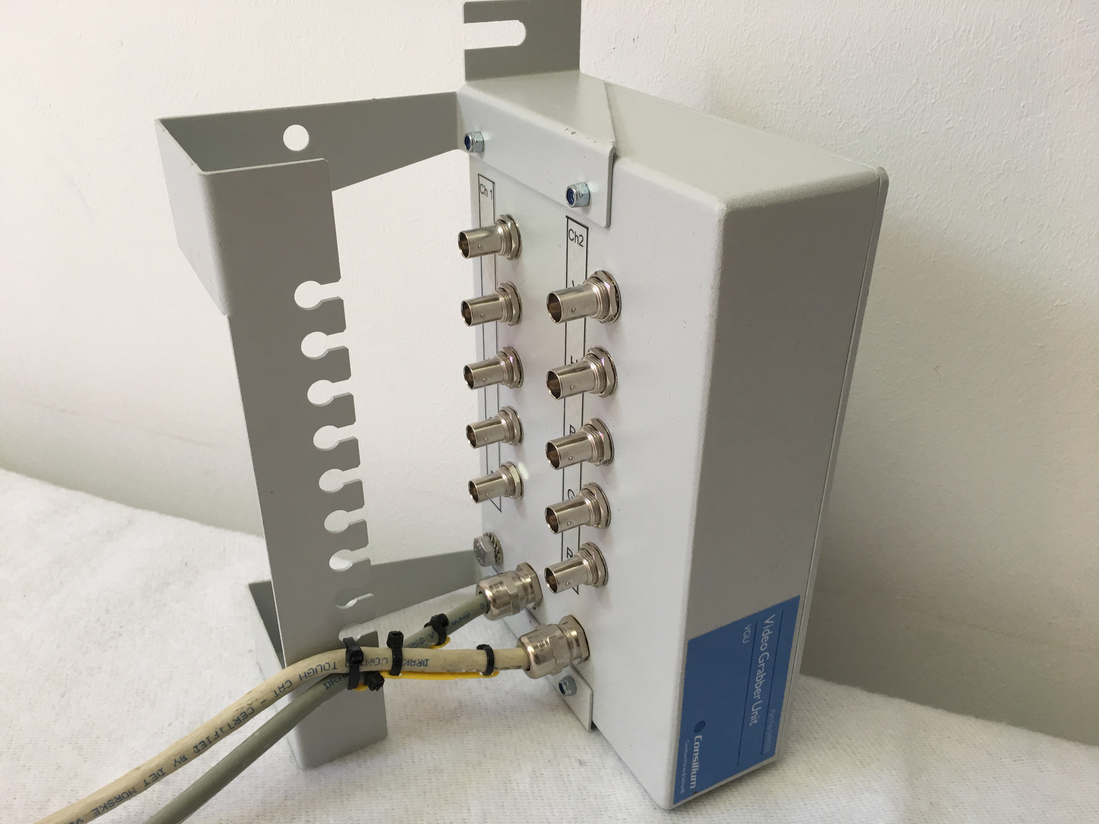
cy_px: 412
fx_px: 921
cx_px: 550
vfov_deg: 48.2
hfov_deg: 61.7
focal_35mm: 29
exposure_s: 1/33
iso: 25
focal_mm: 4.15
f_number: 2.2
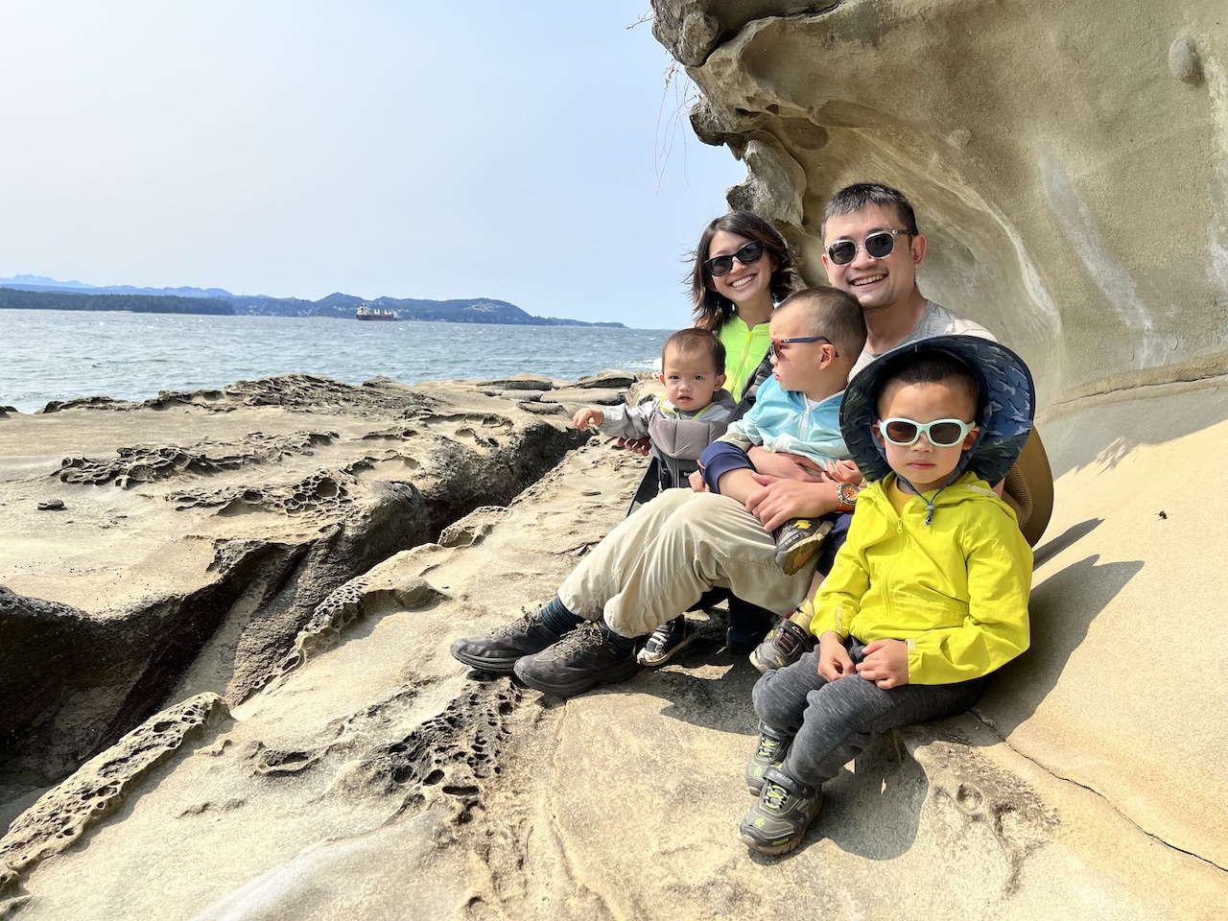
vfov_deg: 53.1
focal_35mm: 26
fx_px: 922
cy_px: 460
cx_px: 614
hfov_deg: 67.3
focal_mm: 5.7
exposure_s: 1/3831
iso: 50
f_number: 1.5
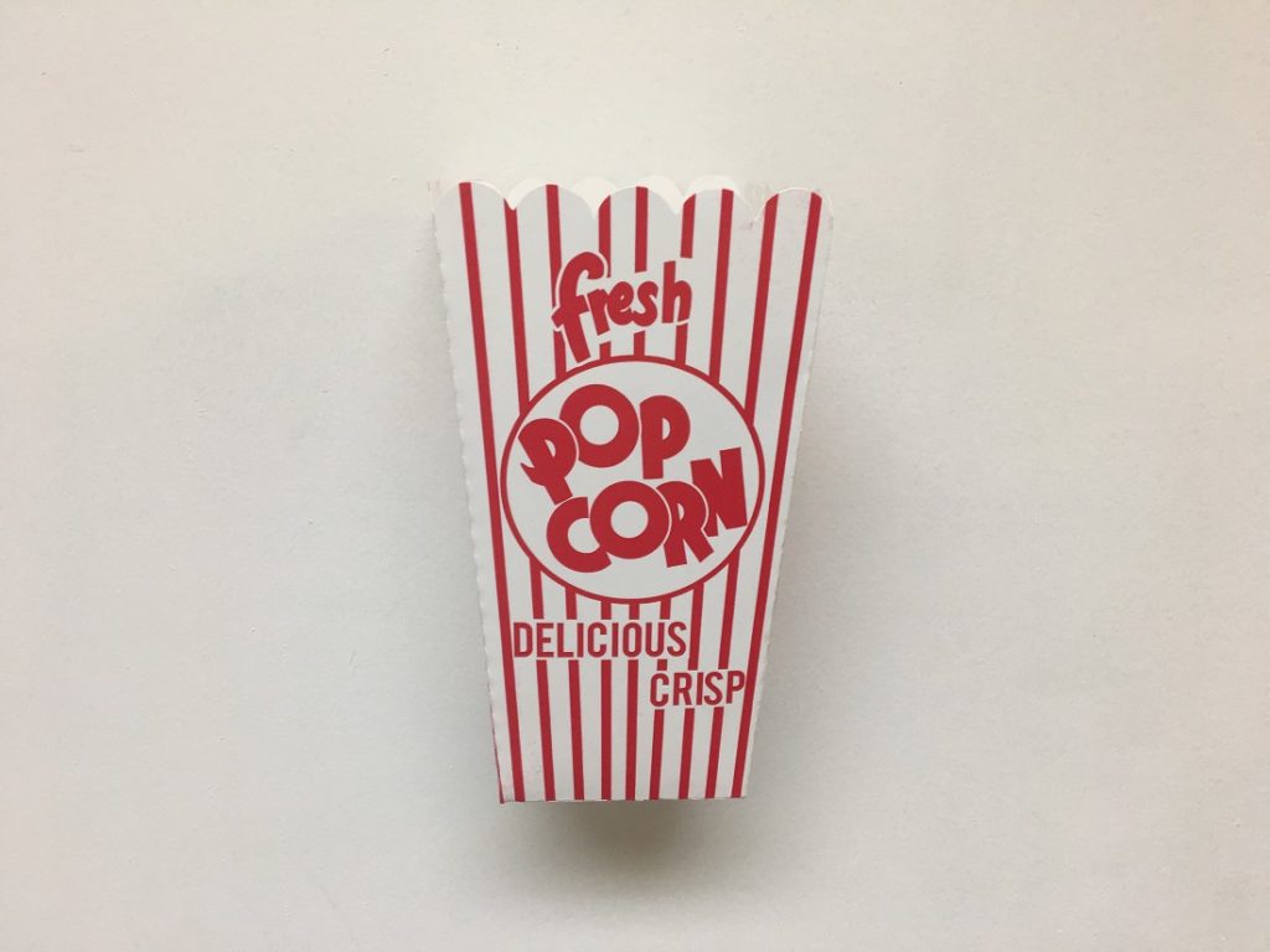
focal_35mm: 29
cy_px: 476
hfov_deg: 61.7
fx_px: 1064
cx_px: 635
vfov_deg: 48.2
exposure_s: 1/30
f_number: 2.2
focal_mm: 4.15
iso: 64
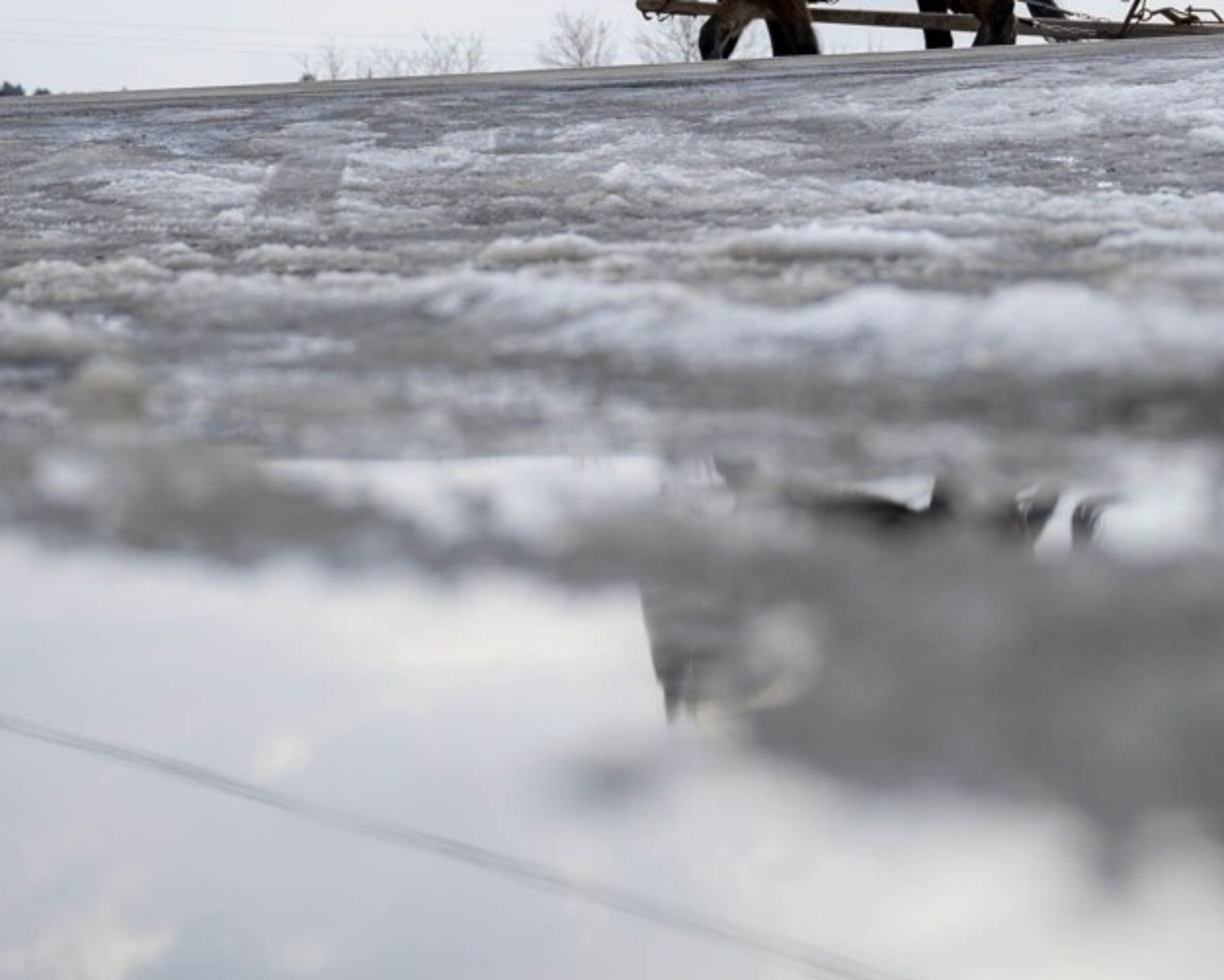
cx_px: 791
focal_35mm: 110
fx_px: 3986
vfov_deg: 13.9
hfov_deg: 17.4
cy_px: 86
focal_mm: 49
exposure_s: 1/640
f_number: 2.8
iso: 200
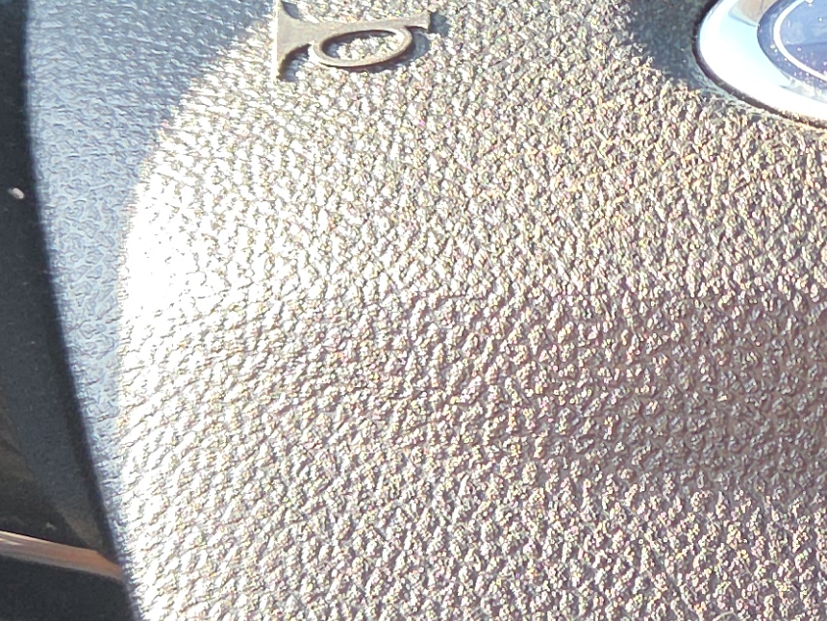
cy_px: 297
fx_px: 2556
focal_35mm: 107
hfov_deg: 17.5
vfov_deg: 13.8
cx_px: 987
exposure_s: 1/180
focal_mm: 5.4
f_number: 1.8
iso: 64
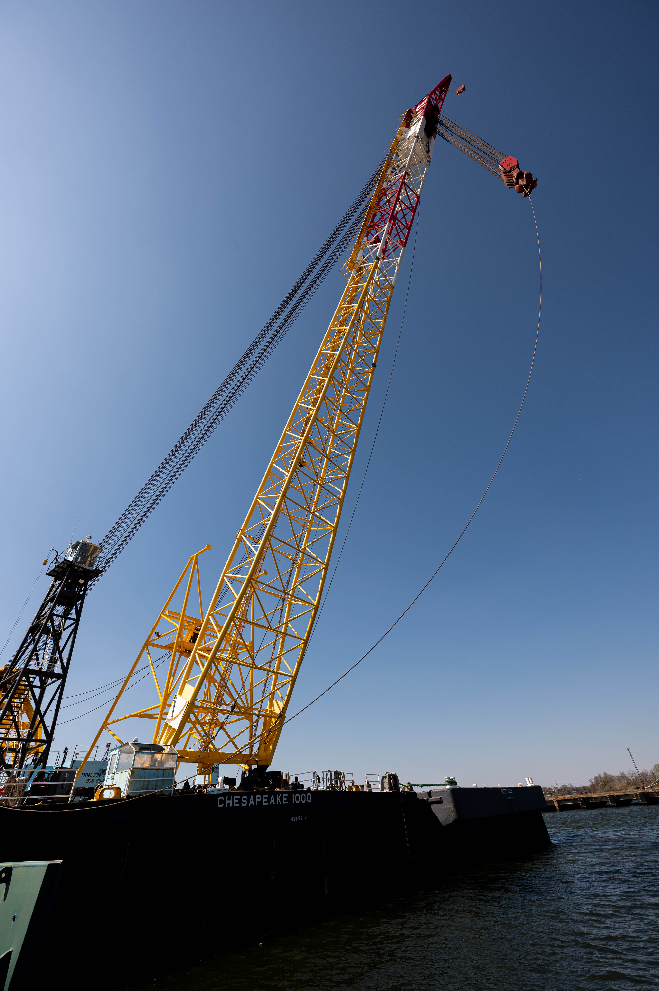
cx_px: 330
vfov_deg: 104.3
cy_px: 496
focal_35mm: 14
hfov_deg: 81.1
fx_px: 385
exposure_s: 1/2000
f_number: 4.5
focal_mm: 14
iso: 160
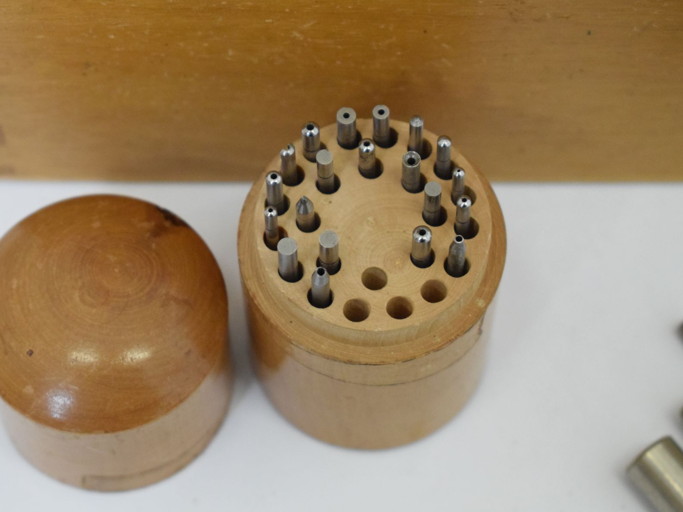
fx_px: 1985
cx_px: 252
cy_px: 250
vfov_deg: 14.7
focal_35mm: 101
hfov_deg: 19.5
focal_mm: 55
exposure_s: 1/125
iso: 3200
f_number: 5.6
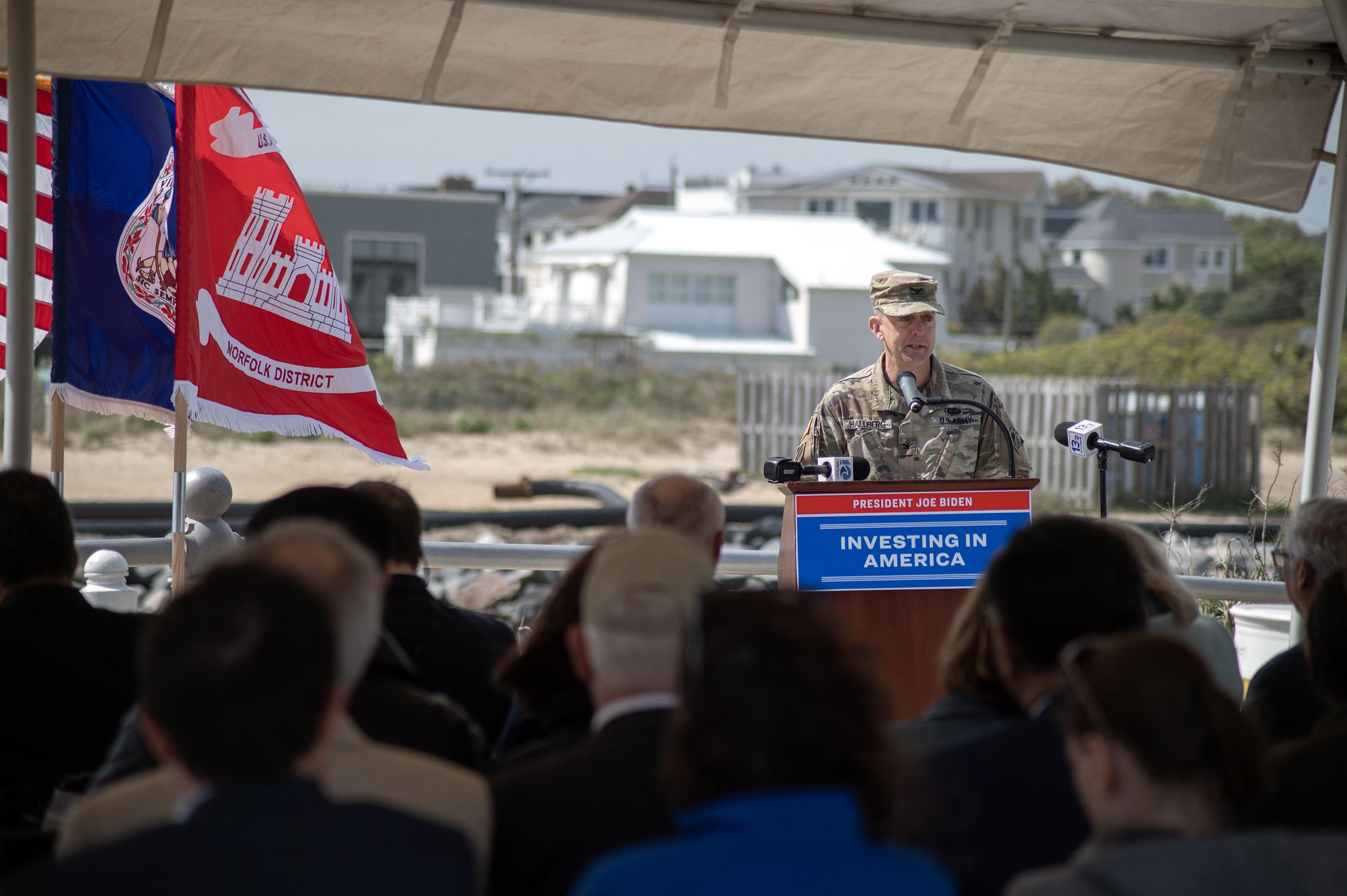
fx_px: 5422
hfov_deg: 14.2
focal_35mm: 145
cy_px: 448
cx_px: 674
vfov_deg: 9.4
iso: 125
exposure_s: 1/1000
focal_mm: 145
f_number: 7.1
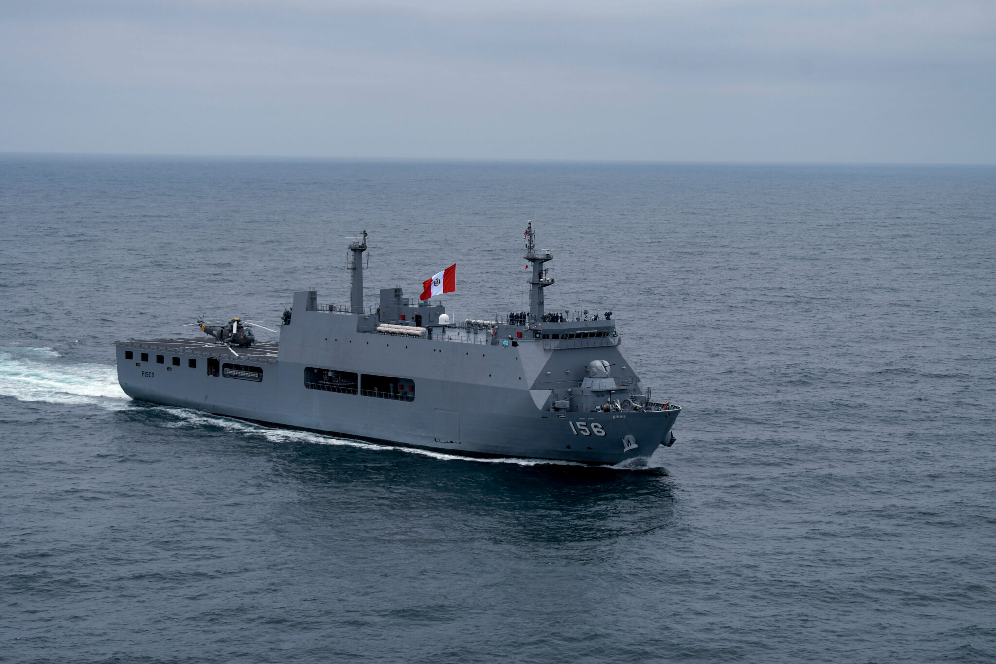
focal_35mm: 82
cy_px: 332
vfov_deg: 16.6
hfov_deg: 24.8
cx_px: 498
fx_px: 2268
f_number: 7.1
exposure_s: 1/800
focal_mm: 55
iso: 200
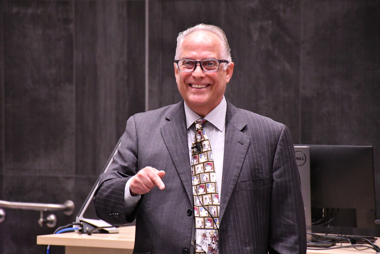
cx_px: 190
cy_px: 127
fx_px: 2217
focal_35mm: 210
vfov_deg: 6.5
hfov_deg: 9.8
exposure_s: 1/125
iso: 6400
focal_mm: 140
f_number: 6.3
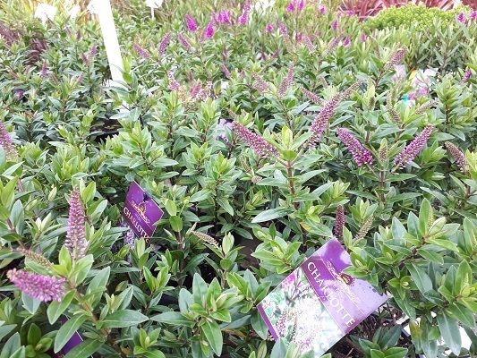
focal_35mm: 27
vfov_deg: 51.4
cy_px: 179
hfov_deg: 65.3
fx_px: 372
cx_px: 238
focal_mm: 3.6
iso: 80
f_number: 1.9
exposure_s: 1/120
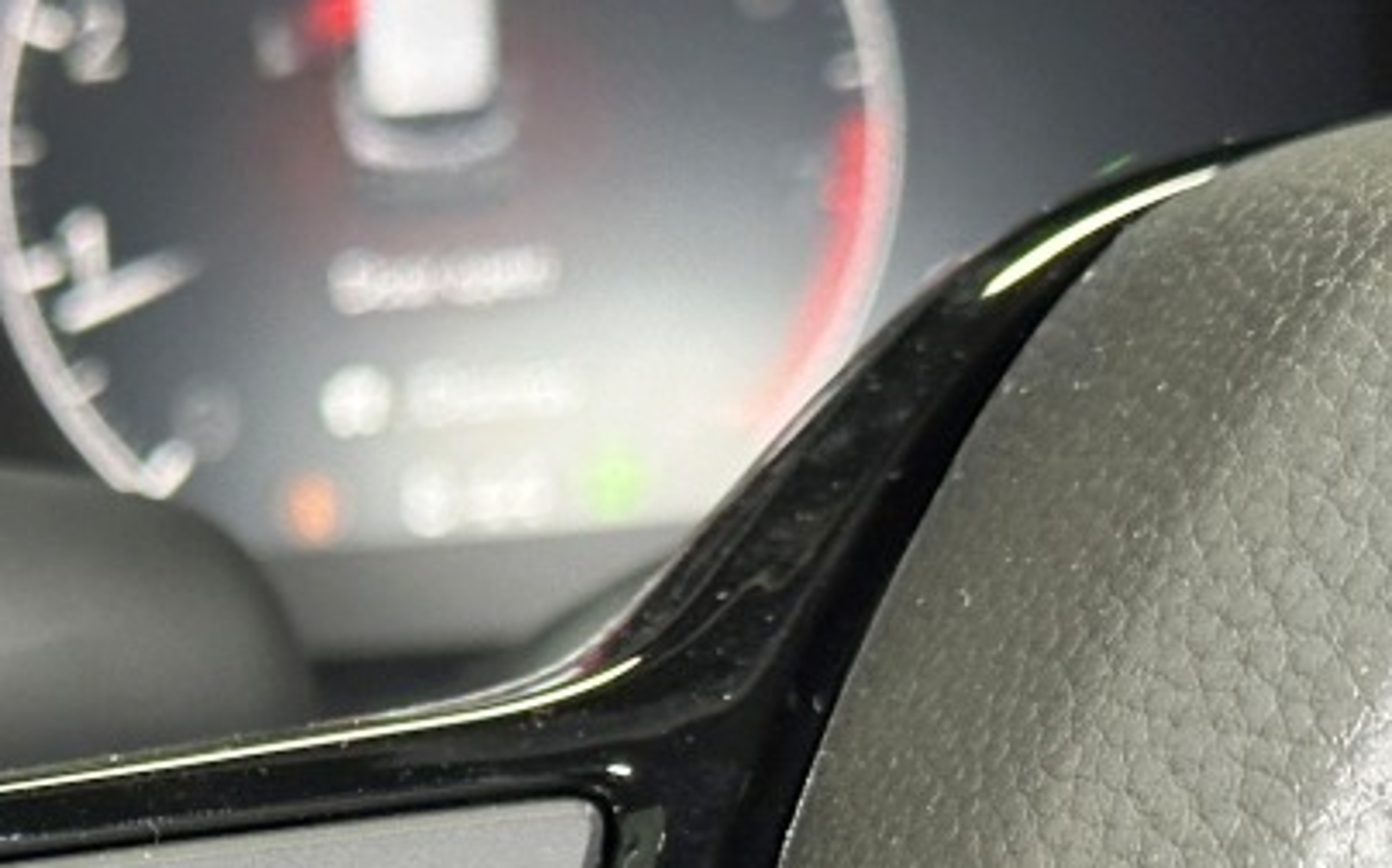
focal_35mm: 129
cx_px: 28
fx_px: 4891
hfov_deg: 15.9
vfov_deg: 9.9
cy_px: 1226
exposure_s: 1/40
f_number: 1.78
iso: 400
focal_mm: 6.86
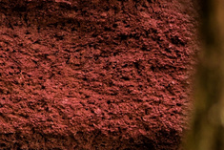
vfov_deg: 1.3
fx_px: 6431
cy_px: 348
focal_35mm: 1033
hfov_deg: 2.0
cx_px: -391
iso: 100
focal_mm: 150
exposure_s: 1/80
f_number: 5.6
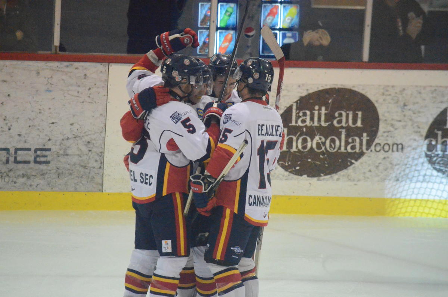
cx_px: 224
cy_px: 148
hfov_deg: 5.3
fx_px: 4844
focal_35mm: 390
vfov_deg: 3.5
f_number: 7.1
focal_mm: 260
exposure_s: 1/1000
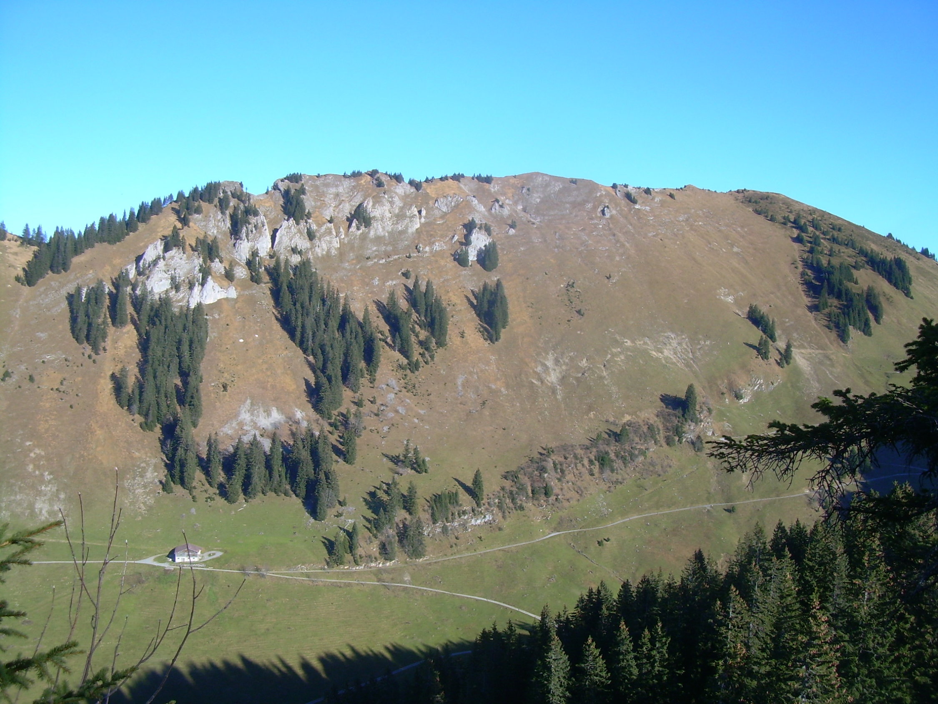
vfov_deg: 37.7
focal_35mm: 38
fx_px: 1030
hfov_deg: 49.0
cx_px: 469
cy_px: 352
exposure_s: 1/229
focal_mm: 6.3
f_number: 4.6
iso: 50
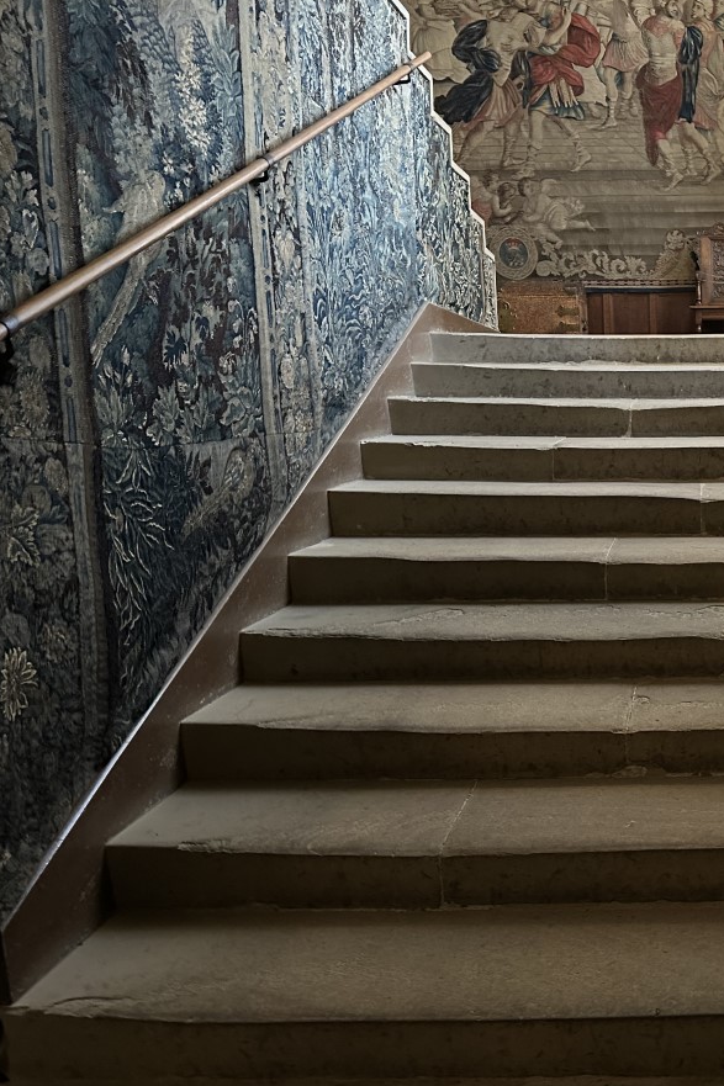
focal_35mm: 34
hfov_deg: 35.1
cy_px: 547
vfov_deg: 55.8
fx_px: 1026
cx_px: 730
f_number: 1.78
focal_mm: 6.86
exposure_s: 1/30
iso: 1600
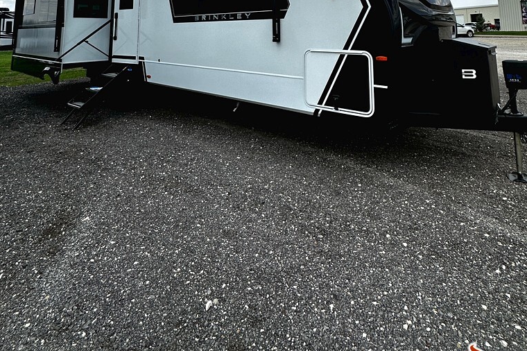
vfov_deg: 45.3
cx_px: 277
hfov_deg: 76.1
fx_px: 337
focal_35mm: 23
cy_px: -10
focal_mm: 2.22
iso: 50
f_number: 2.2
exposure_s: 1/2398
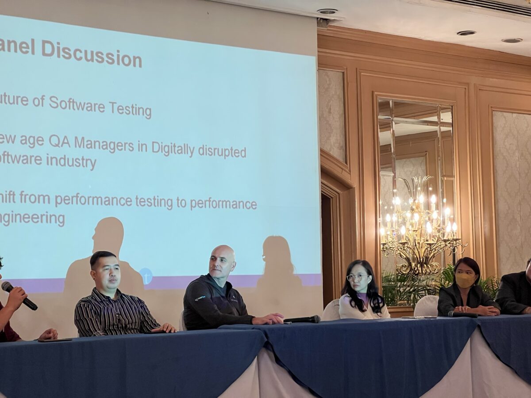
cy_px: 199
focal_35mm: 77
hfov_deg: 25.3
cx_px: 266
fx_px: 1181
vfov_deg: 19.1
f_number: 2.8
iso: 400
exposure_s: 1/60
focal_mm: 9
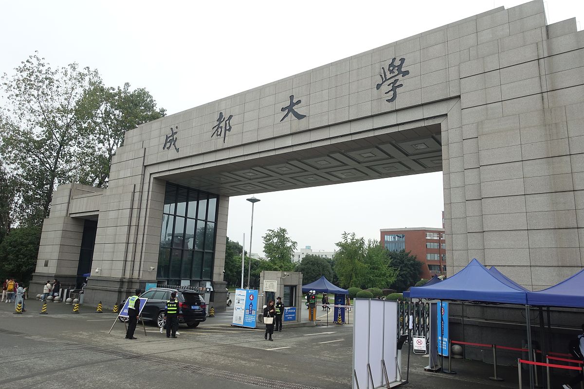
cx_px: 292
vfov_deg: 53.1
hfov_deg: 73.7
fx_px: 389
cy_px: 194
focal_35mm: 24
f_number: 3.5
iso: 250
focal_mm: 8.8
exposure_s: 1/320
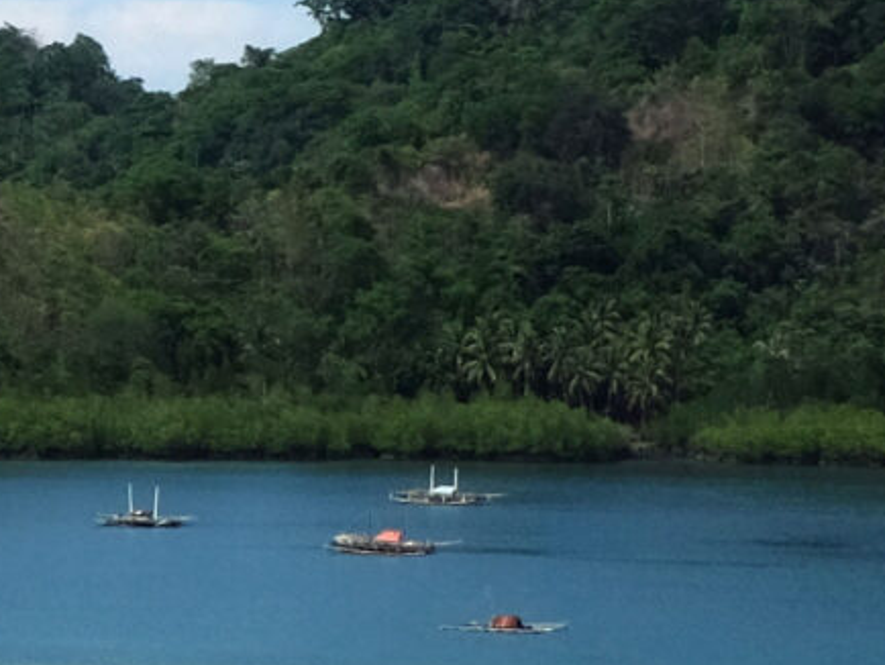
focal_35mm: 238
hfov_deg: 8.0
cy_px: -246
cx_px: -667
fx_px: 6088
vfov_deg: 6.2
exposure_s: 1/640
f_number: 11
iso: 250
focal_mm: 28.2
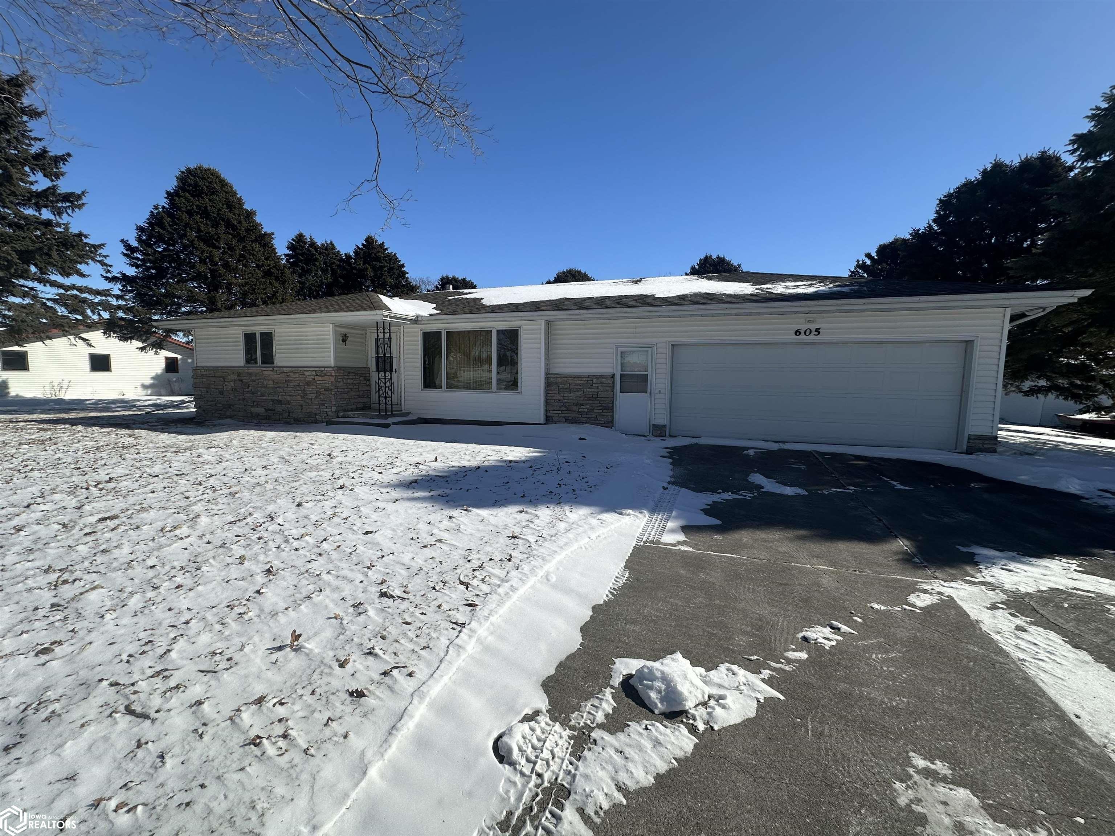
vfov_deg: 85.7
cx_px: 558
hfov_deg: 102.1
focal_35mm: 14
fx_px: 451
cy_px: 418
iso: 50
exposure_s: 1/4464
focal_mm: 2.22
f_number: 2.2
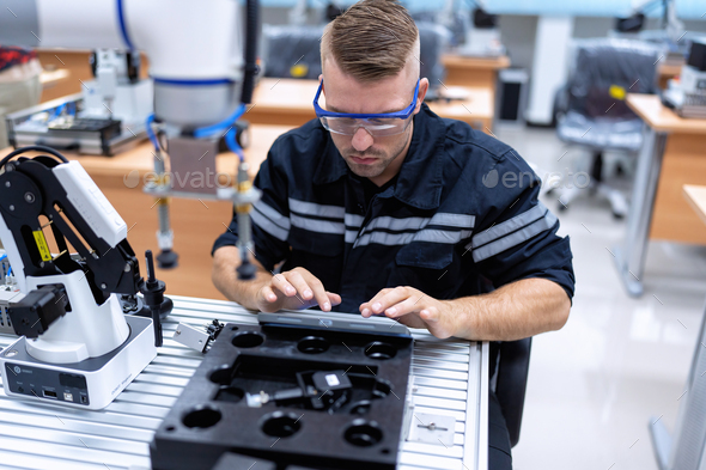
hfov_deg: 54.4
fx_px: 686
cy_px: 235
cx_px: 353
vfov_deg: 37.8
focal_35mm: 35
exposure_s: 1/800
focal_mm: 35
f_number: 1.4
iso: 1000
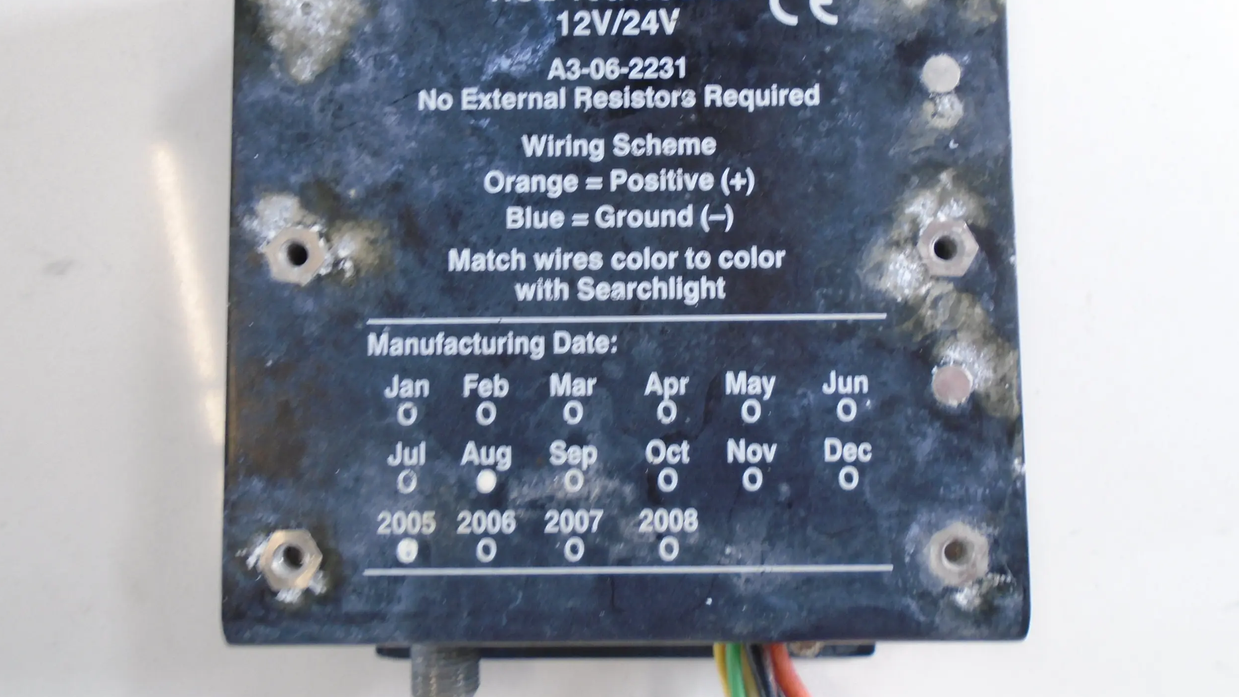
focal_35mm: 29
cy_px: 282
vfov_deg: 40.0
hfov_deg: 66.1
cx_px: 615
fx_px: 953
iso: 100
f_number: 3.2
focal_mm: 4.6
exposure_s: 1/30
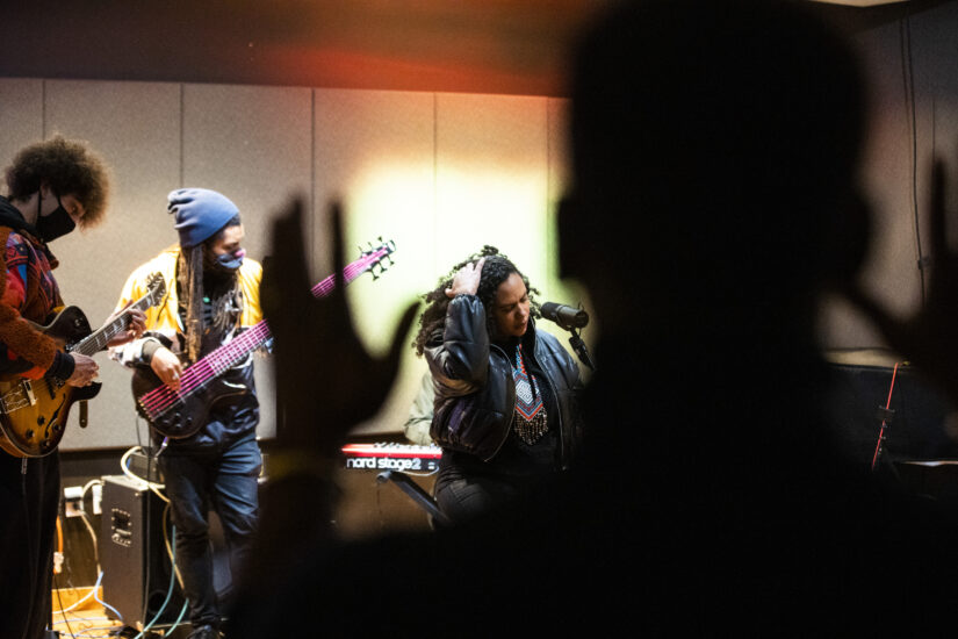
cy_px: 320
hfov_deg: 28.8
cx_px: 479
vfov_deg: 19.5
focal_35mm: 70
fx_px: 1863
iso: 6400
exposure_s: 1/80
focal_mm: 70
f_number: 2.8
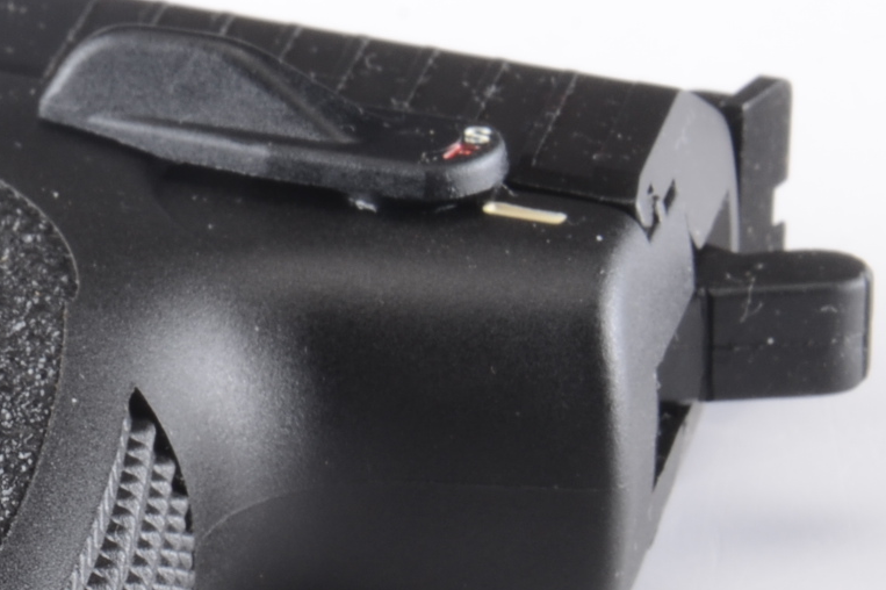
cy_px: 430
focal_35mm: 387
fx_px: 9520
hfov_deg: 5.3
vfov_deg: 3.5
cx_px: -340
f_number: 22
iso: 160
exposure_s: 1/200
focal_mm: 80
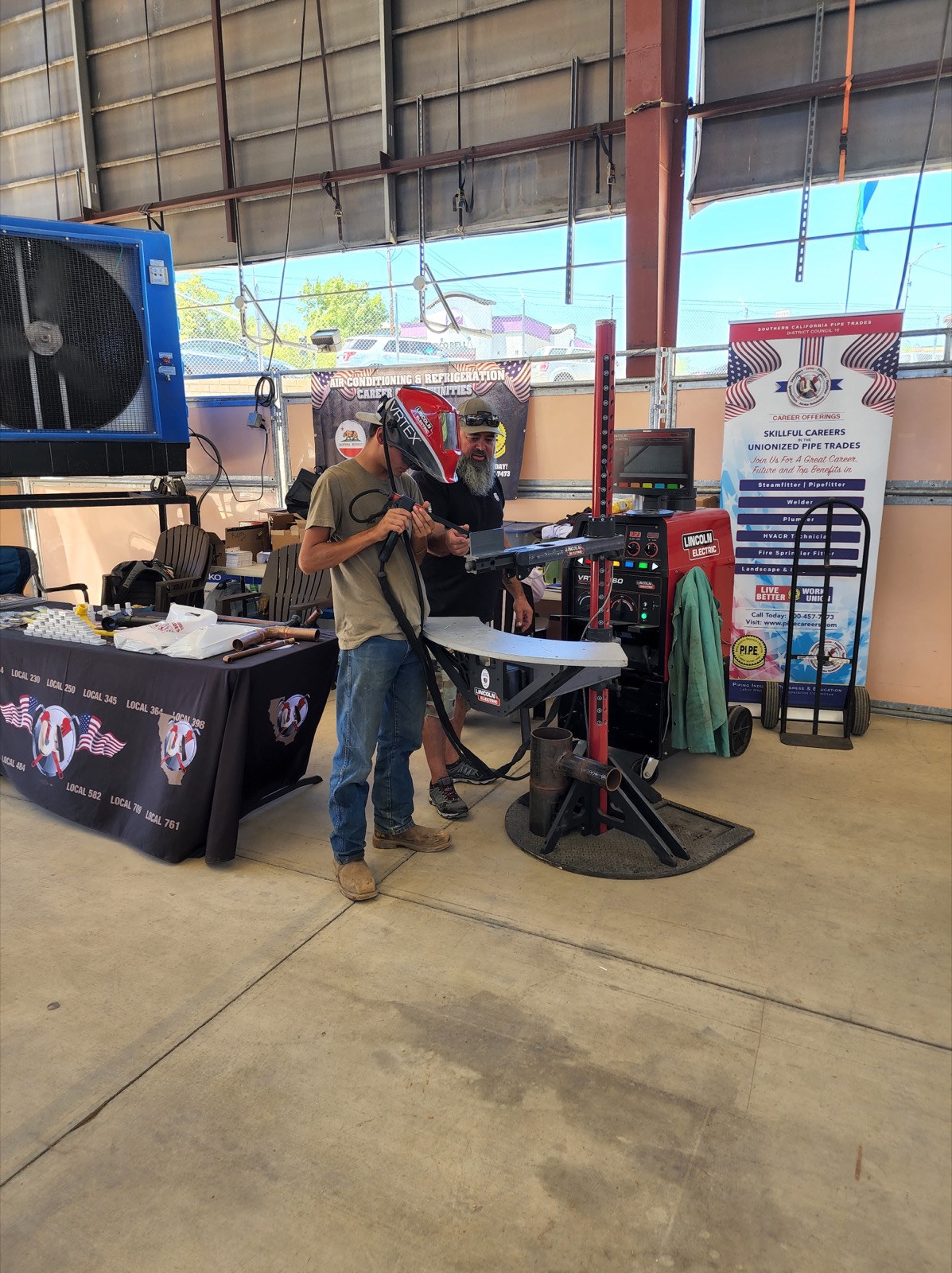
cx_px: 476
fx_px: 845
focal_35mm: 23
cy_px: 636
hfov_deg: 58.8
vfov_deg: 74.0
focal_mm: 6.4
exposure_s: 1/180
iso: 64
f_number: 1.8
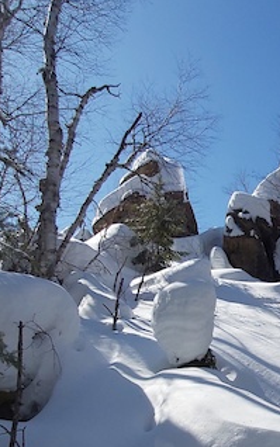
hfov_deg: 33.0
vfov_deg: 58.0
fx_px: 390
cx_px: 329
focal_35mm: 32
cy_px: 306
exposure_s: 1/1890
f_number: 2.2
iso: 40
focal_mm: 1.42
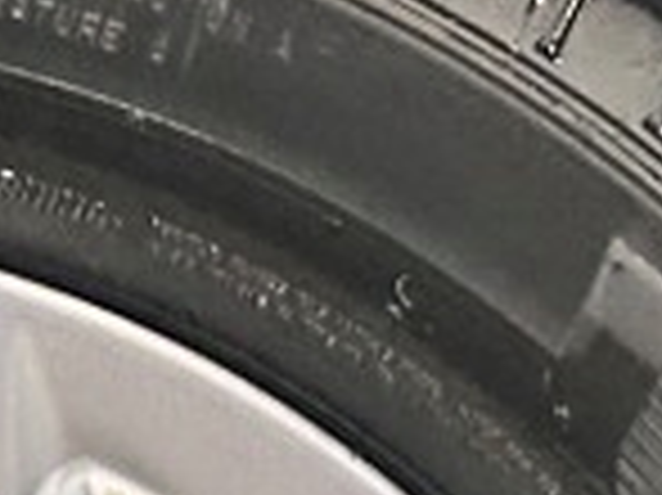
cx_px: -617
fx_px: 6382
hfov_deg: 5.8
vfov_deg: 4.3
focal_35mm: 334
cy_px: 1318
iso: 500
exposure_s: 1/30
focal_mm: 6.86
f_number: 1.78
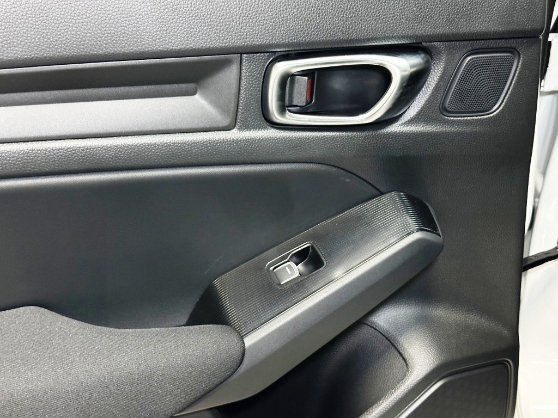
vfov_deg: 30.3
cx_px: 279
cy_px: 209
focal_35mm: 48
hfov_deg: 39.7
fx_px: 774
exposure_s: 1/30
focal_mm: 6.86
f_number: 1.78
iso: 640
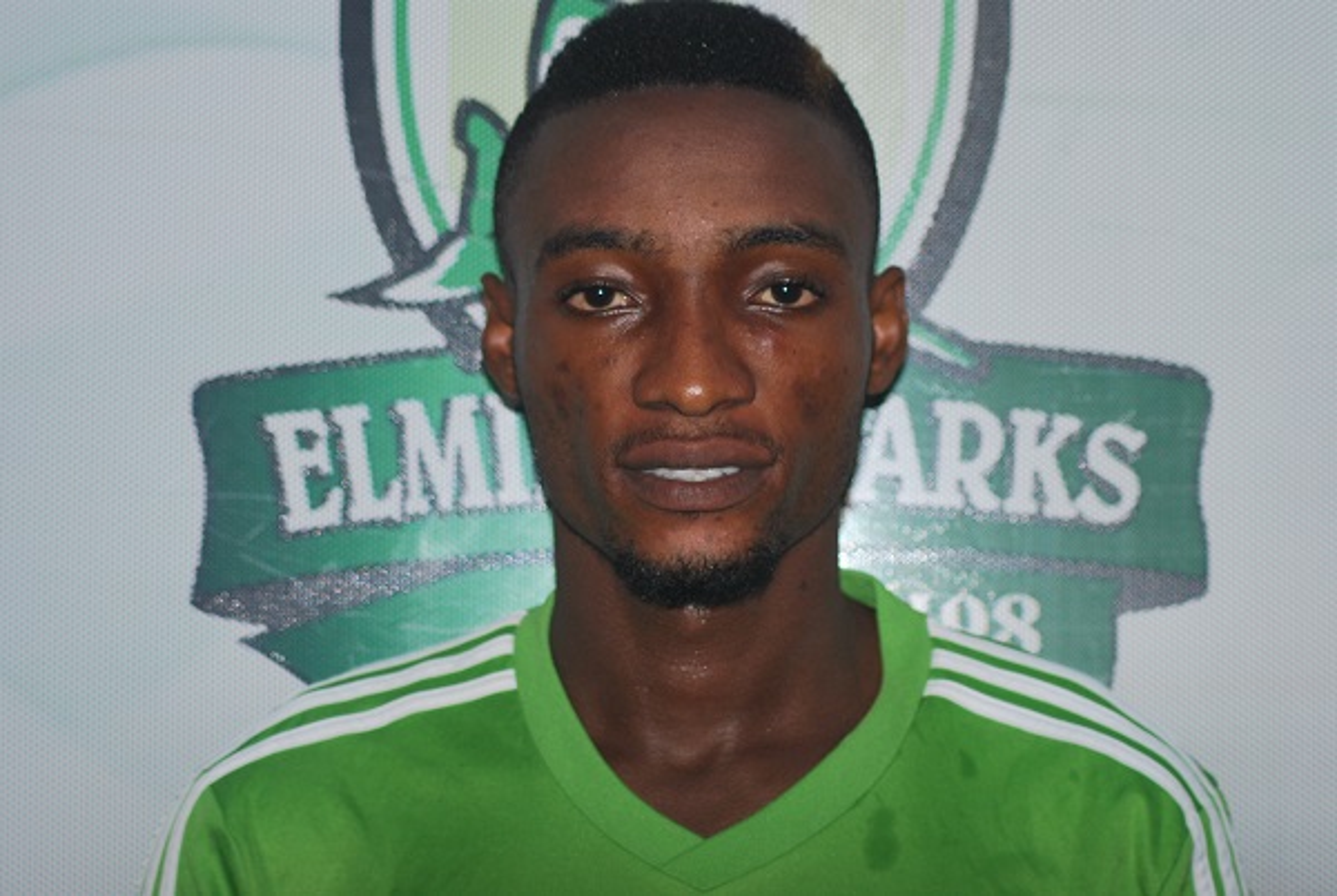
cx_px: 668
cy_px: 448
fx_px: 3905
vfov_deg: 13.1
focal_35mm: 105
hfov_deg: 19.4
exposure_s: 1/60
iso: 200
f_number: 4
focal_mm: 70
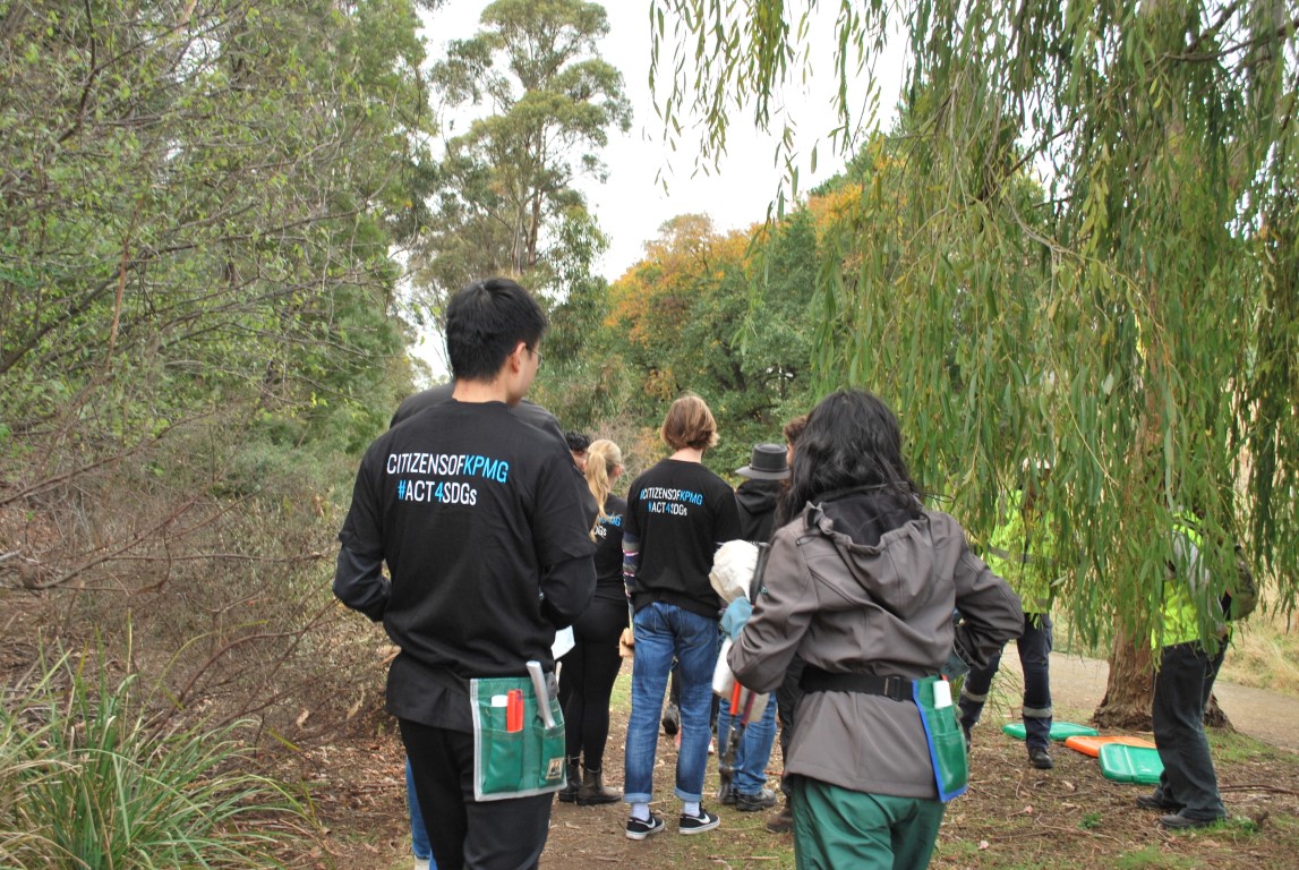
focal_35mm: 33
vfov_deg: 40.1
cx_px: 650
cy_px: 435
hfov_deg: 57.2
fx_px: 1192
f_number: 5
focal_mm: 22
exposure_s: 1/100
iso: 200
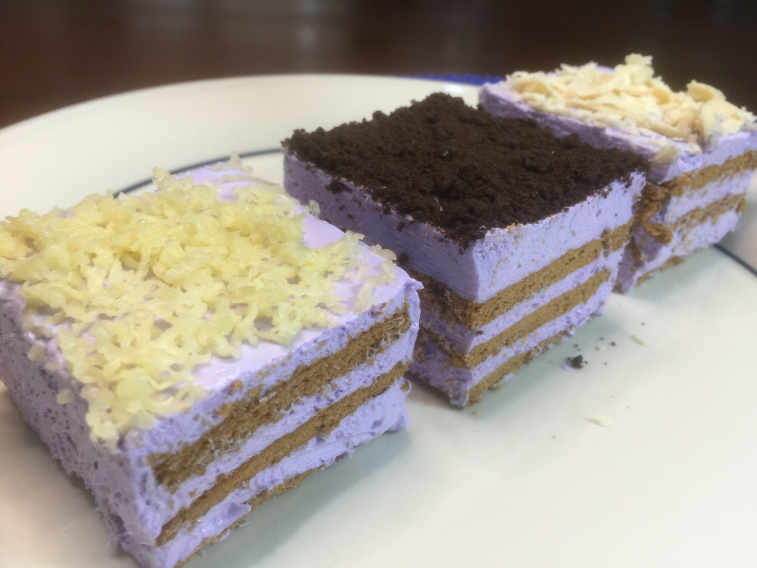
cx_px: 378
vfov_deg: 48.2
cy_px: 284
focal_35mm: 29
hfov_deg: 61.7
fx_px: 634
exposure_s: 1/30
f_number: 2.2
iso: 32
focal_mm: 4.15
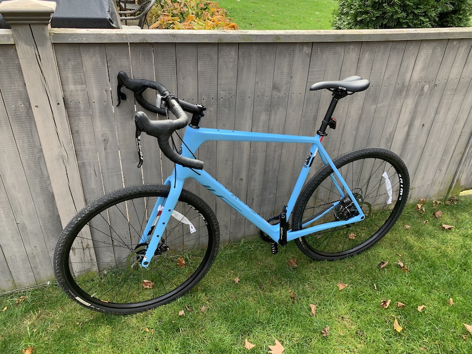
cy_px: 177
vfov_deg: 53.1
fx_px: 355
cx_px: 236
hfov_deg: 67.3
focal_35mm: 26
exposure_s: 1/121
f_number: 1.8
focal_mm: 4.25
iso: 25
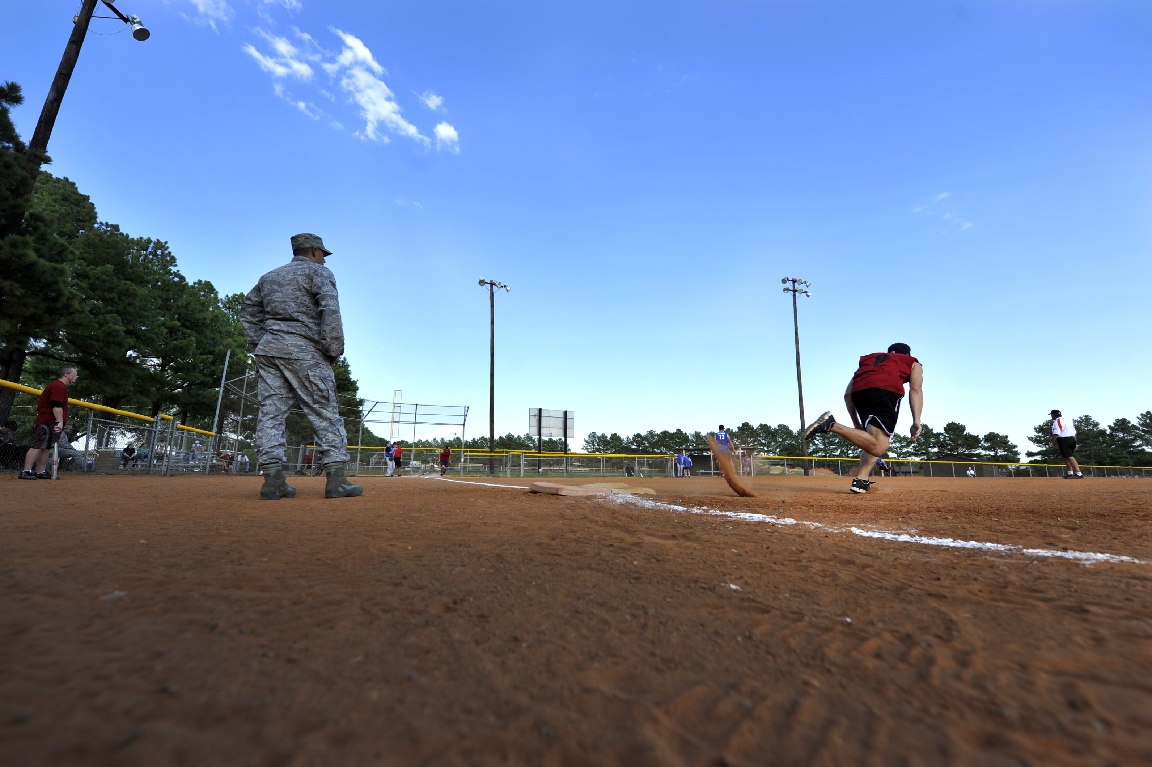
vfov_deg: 81.2
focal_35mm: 14
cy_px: 384
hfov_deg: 104.3
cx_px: 576
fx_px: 448
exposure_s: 1/640
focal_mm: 14
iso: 200
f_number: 5
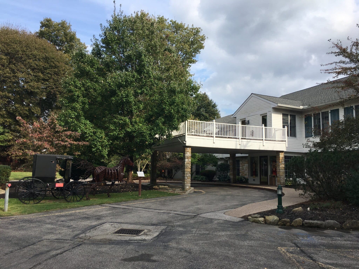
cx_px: 180
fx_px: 301
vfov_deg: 48.2
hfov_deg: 61.7
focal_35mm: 29
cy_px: 134
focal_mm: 4.15
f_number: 2.2
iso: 25
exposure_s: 1/1099
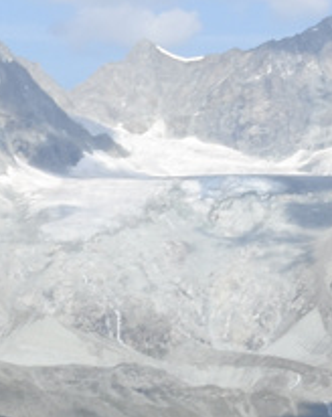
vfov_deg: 7.9
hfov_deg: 6.3
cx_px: 198
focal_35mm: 244
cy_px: 298
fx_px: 3006
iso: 200
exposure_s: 1/80
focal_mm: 22
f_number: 22
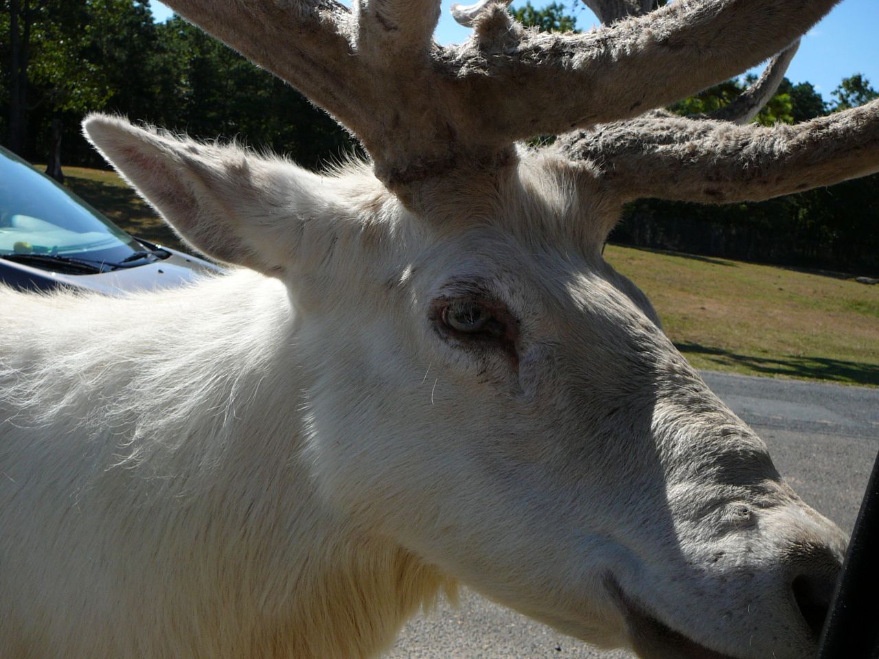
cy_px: 330
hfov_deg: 52.6
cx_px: 440
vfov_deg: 40.7
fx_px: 889
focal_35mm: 35
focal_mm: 5.2
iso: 80
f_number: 5
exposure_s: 1/500
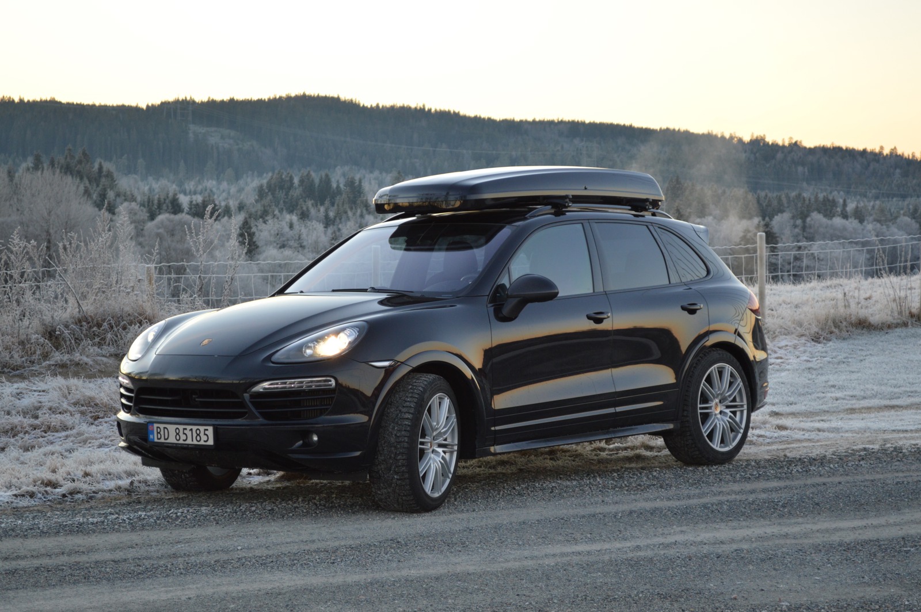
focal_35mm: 82
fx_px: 2109
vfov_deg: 16.5
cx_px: 460
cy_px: 306
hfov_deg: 24.6
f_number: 5.6
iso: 400
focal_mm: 55
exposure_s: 1/80
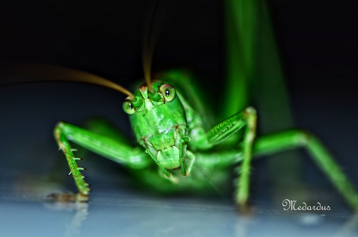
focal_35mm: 158
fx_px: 1563
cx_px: 179
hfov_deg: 13.1
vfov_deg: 8.7
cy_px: 118
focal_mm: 105
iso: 100
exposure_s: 1/200
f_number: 4.5
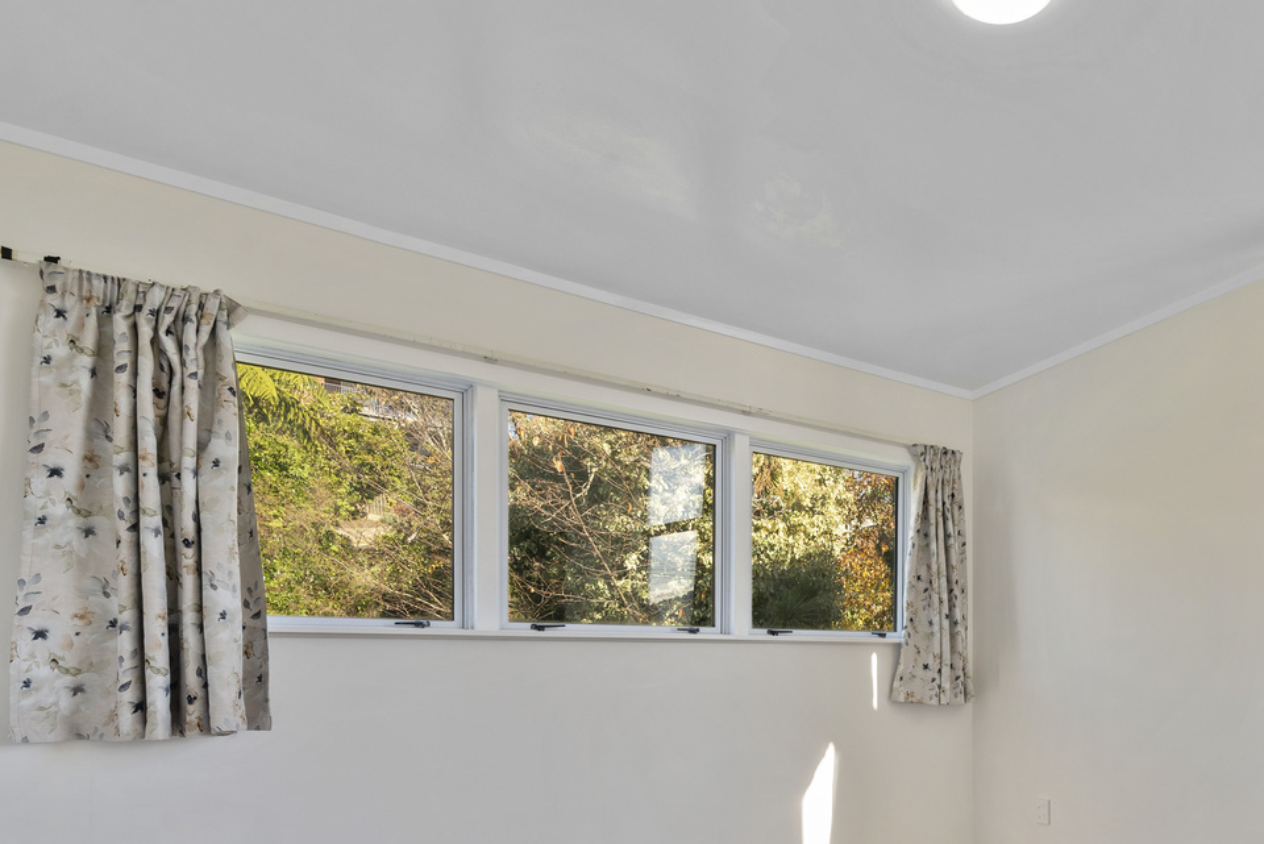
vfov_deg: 48.4
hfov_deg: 63.9
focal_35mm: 25
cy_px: 677
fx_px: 878
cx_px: 1047
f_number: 8
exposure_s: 1/15
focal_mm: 15
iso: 125
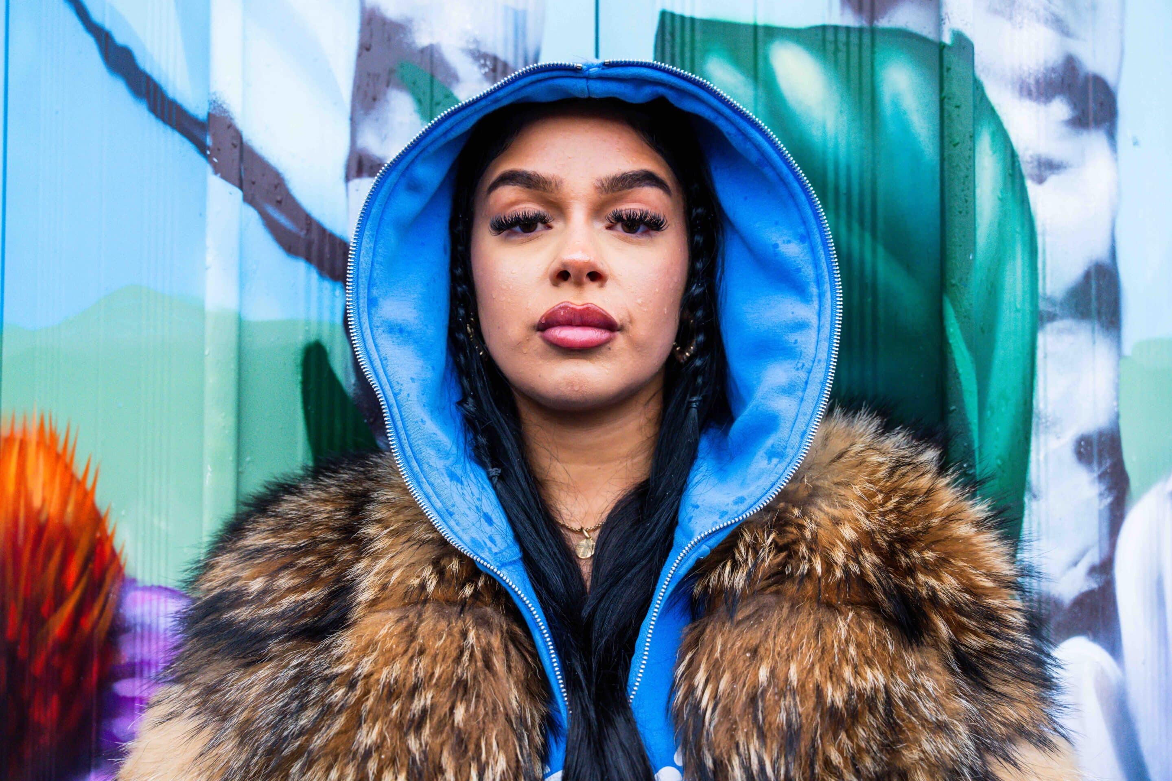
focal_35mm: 36
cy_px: 390
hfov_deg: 53.5
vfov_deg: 37.2
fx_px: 1162
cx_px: 586
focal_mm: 35.7
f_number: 4.5
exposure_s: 1/400
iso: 1250
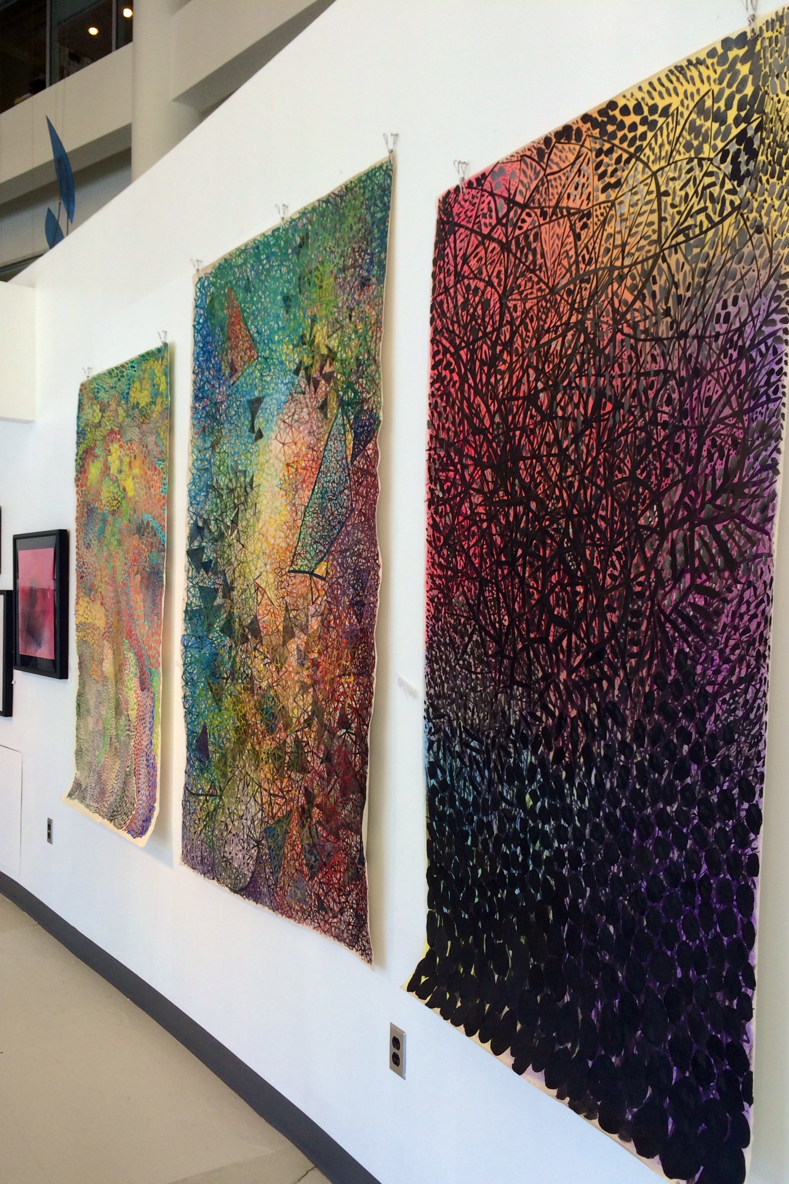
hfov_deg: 41.1
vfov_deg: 58.7
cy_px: 607
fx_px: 1052
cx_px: 382
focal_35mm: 32
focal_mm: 4.12
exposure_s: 1/60
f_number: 2.2
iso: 40
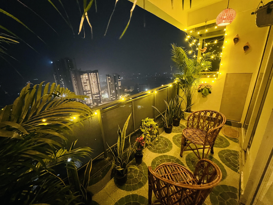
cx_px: 136
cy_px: 102
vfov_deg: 89.9
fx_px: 103
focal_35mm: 13
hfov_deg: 106.2
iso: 1000
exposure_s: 1/25
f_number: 1.8
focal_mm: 1.57
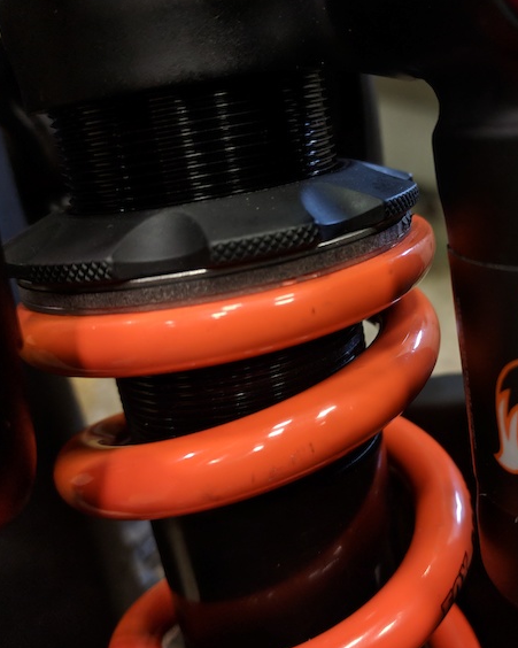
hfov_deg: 40.2
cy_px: 316
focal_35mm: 36
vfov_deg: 50.3
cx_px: 379
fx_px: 690
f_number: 2
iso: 684
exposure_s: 1/40
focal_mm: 4.67
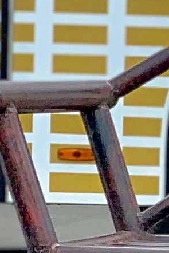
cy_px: 53
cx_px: 1004
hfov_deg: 2.6
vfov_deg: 4.2
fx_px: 3469
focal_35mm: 493
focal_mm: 6
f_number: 2.4
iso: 16
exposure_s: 1/264
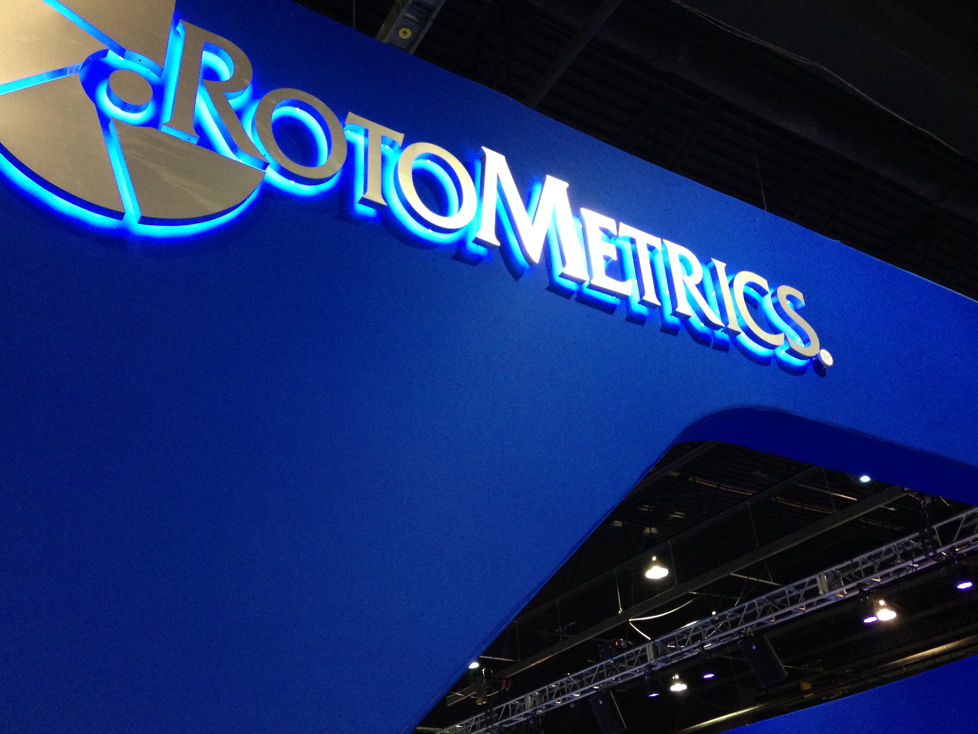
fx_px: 989
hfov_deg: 52.6
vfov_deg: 40.7
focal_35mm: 35
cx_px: 467
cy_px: 385
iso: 250
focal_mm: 4.12
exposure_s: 1/20
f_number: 2.4
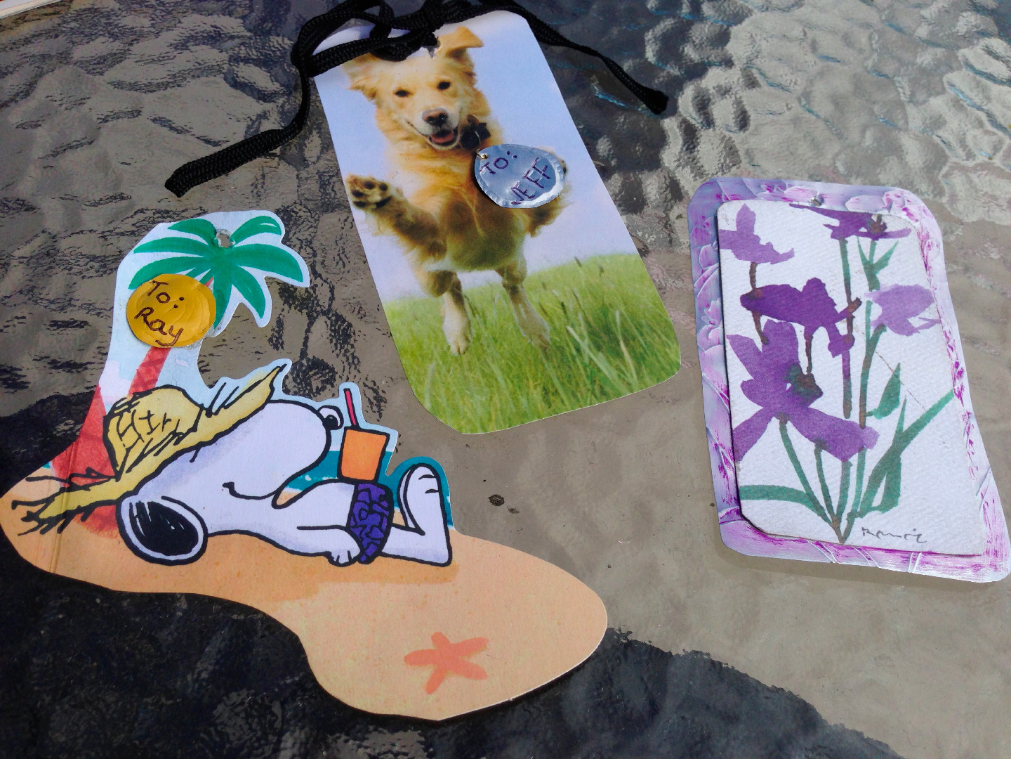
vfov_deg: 42.9
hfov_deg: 55.4
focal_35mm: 33
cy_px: 380
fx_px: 964
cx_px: 506
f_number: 2.4
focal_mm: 4.12
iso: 50
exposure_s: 1/1595
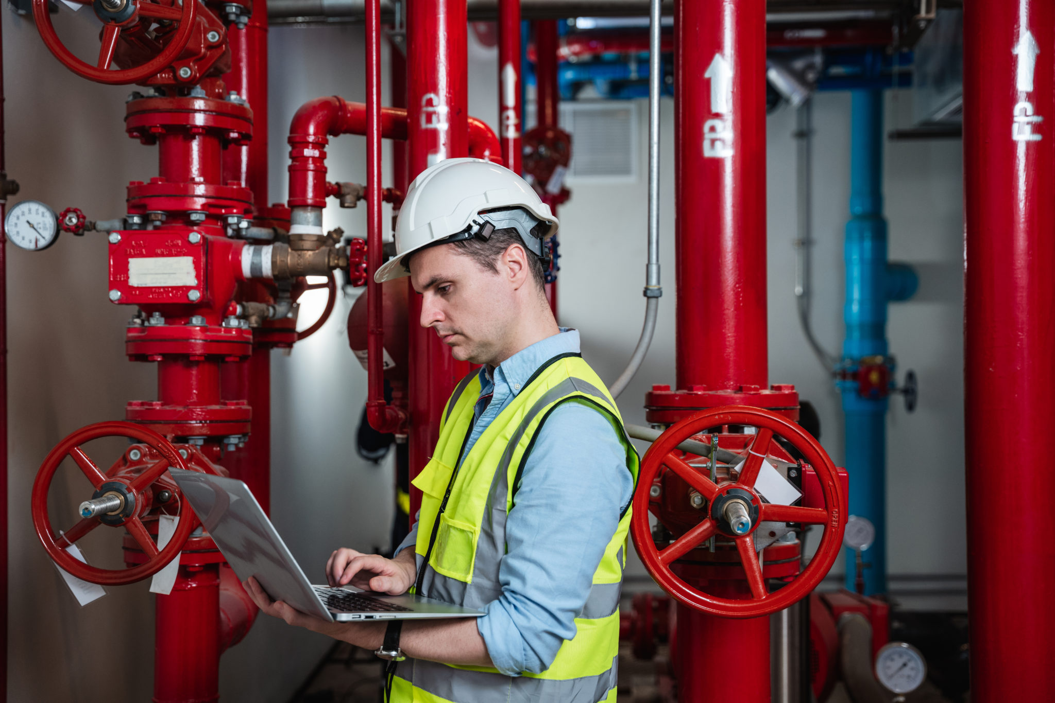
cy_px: 352
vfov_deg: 26.8
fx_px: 1474
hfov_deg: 39.4
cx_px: 528
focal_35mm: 50
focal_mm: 50.3
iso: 320
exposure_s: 1/125
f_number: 2.8
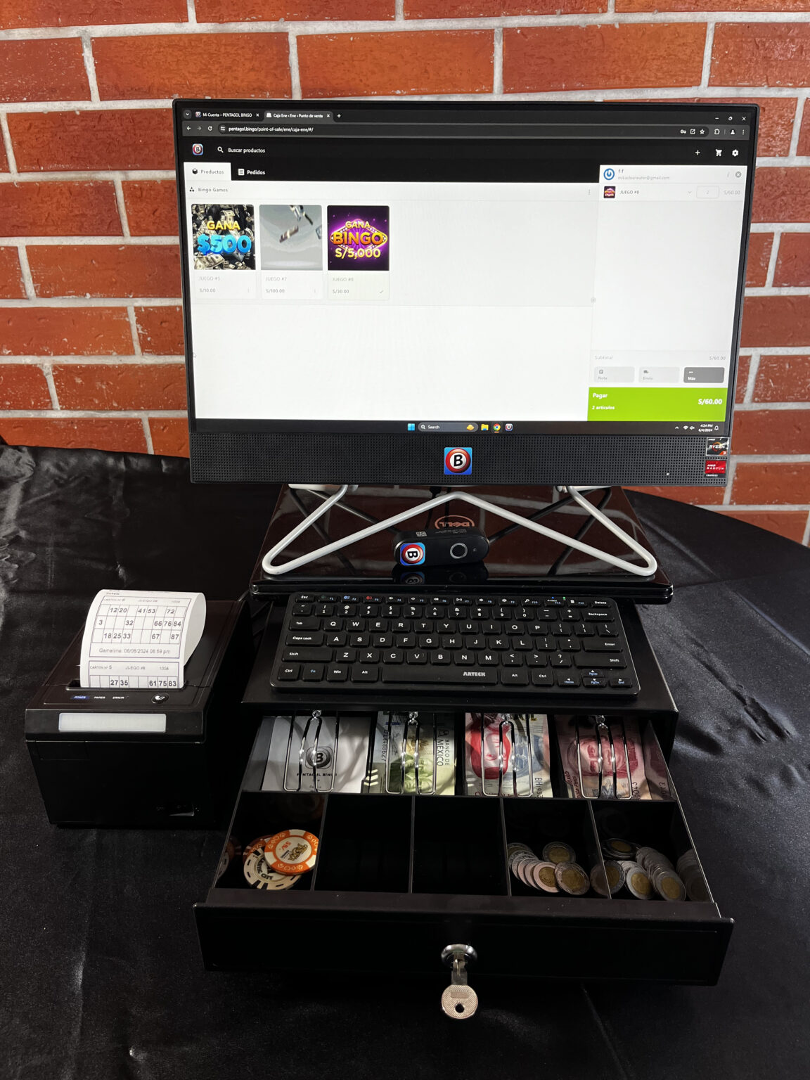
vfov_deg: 67.3
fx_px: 811
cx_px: 405
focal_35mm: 26
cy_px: 540
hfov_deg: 53.1
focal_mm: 5.1
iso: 125
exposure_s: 1/120
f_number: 1.6
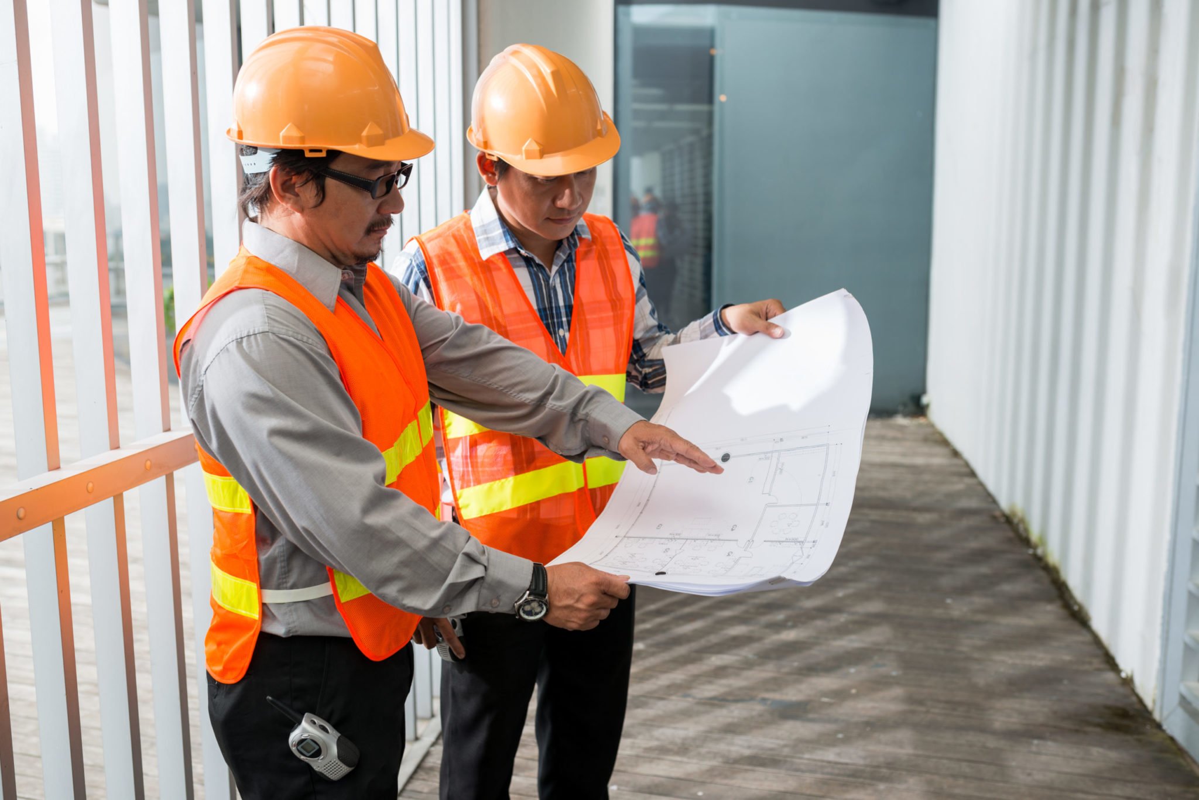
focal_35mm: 35
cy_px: 400
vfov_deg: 37.9
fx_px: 1166
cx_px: 600
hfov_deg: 54.4
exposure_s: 1/320
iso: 125
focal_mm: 35
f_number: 3.5
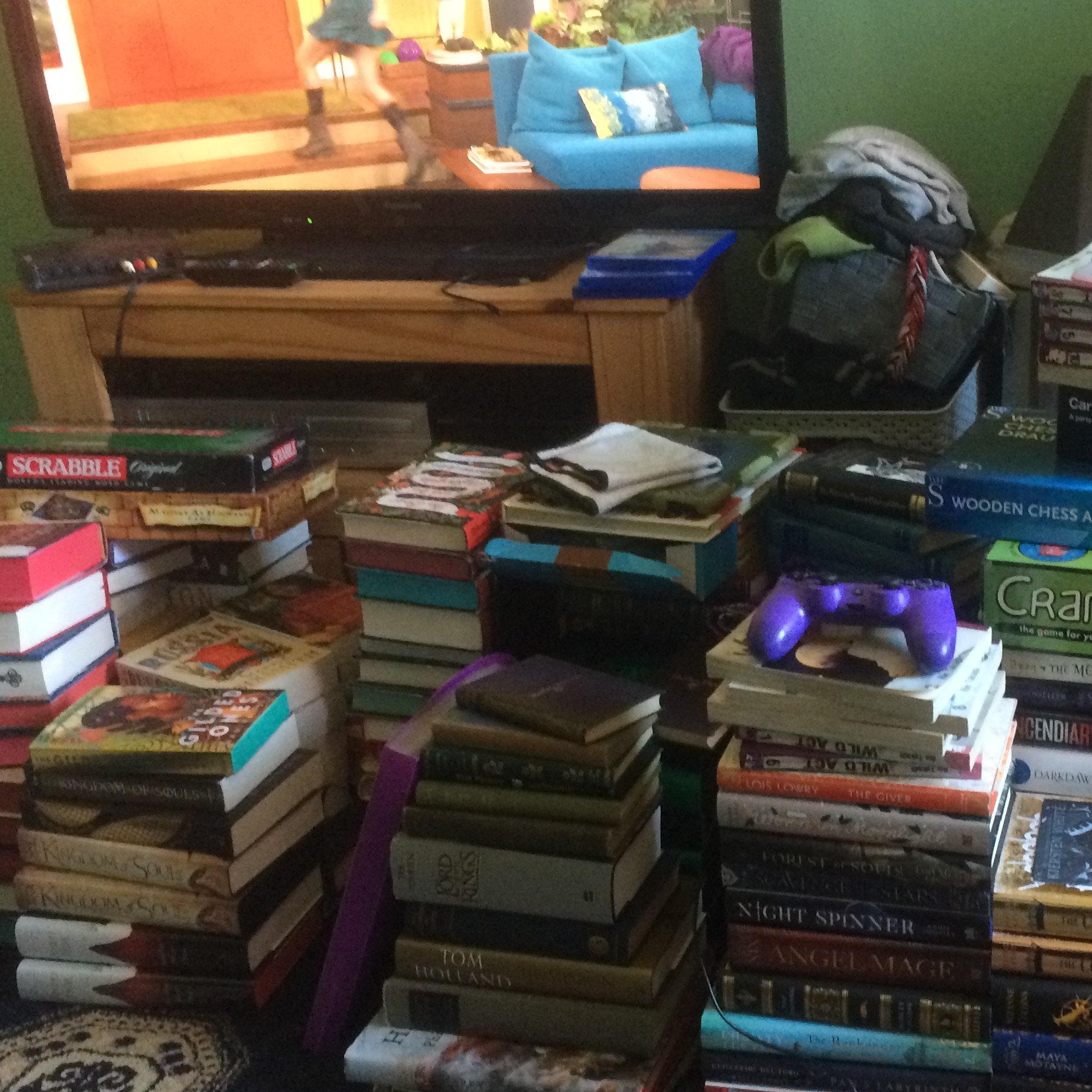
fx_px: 1677
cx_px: 834
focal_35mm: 47
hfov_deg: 35.2
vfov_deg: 36.0
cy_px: 587
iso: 320
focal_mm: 4.15
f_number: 2.2
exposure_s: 1/33
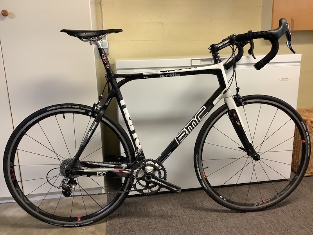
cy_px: 118
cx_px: 156
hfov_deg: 58.4
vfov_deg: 45.4
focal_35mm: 31
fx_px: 280
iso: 200
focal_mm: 3.3
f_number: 2.4
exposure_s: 1/50
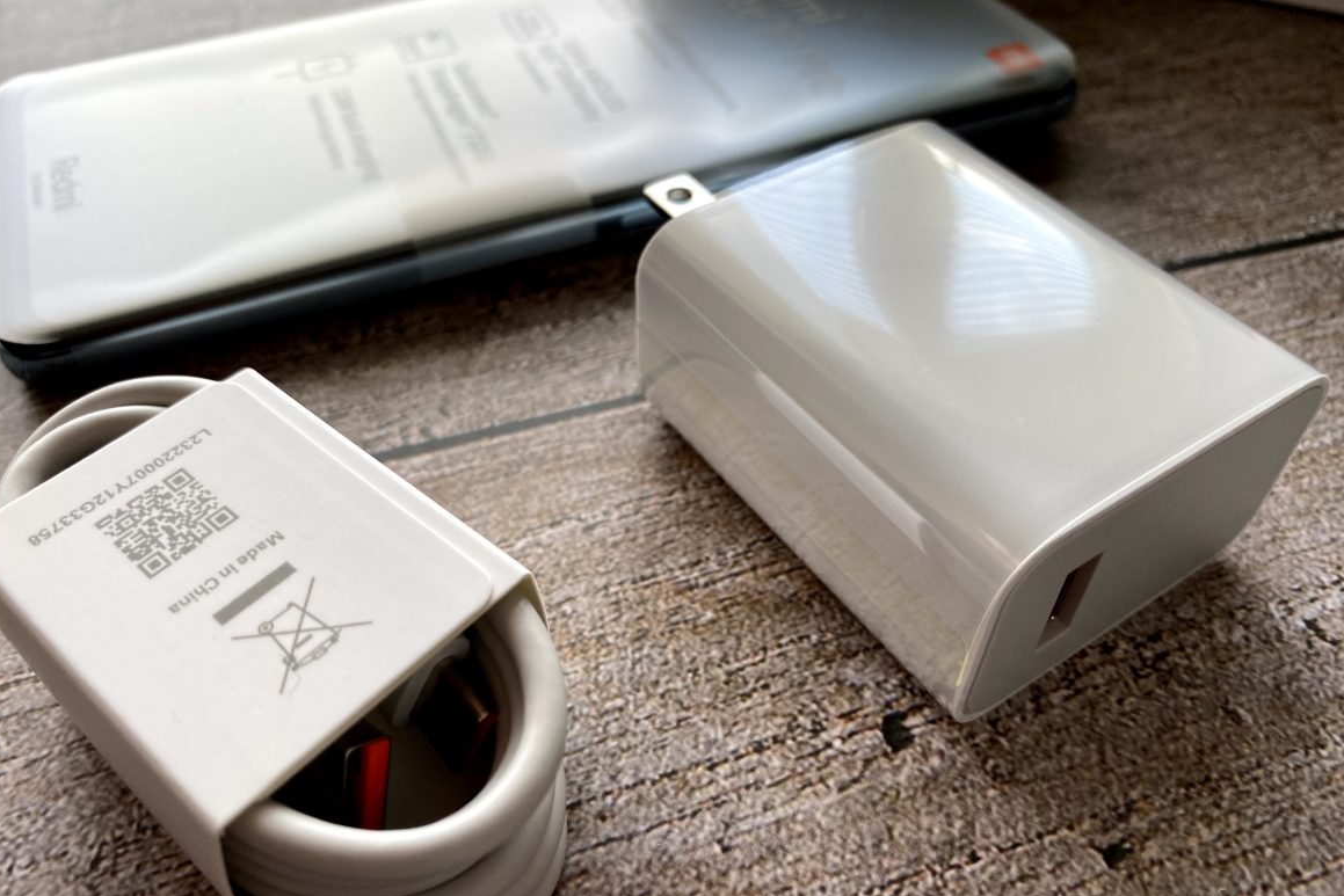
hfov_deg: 65.5
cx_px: 667
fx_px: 1045
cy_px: 512
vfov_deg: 46.3
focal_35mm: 28
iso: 32
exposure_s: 1/289
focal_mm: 4.25
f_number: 1.8
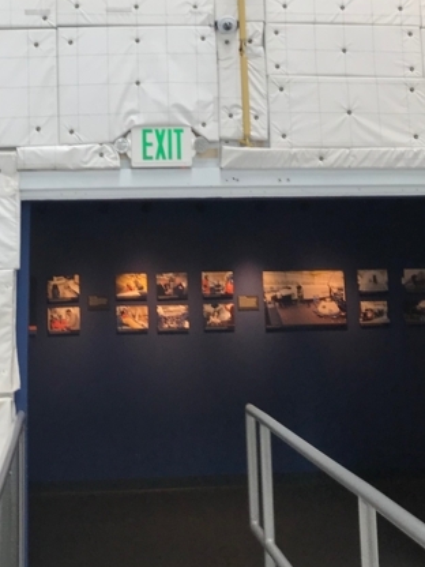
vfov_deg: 26.8
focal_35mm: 69
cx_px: 166
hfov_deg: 21.3
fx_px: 1130
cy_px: 15
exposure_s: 1/81
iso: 20
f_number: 1.8
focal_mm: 3.99
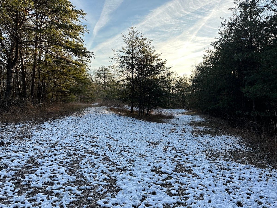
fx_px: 192
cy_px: 104
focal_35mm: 24
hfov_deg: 71.6
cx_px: 138
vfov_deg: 56.8
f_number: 1.78
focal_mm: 6.86
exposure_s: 1/1050
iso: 80
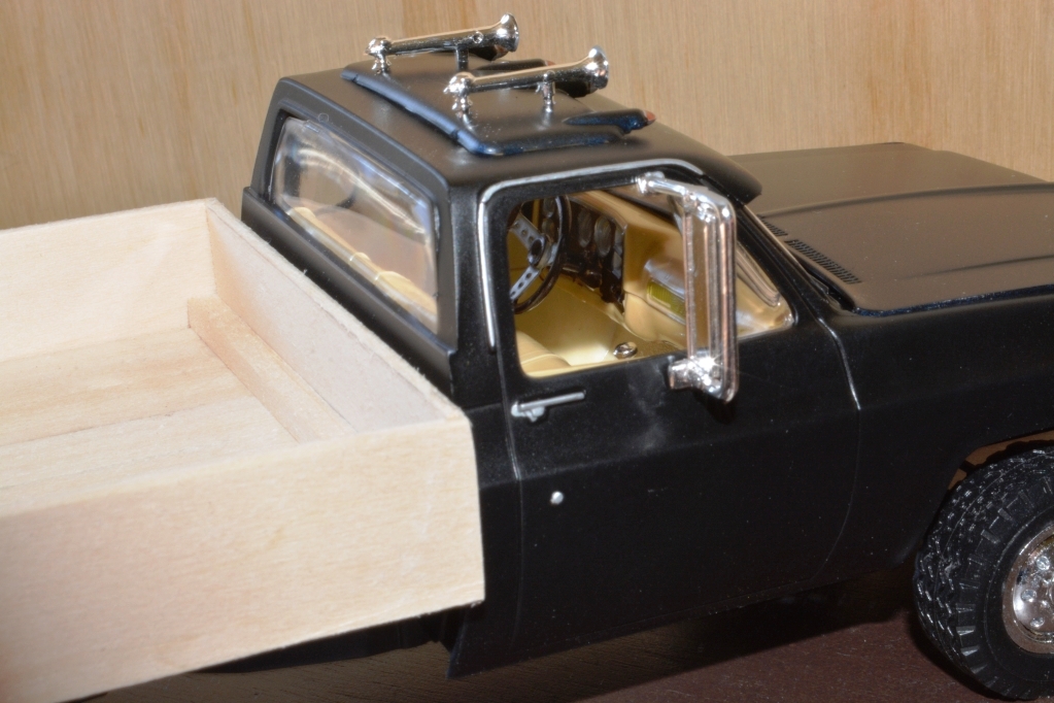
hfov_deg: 28.1
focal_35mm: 72
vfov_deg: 18.9
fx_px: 2108
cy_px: 352
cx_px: 527
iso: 640
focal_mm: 48
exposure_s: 1/6
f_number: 25
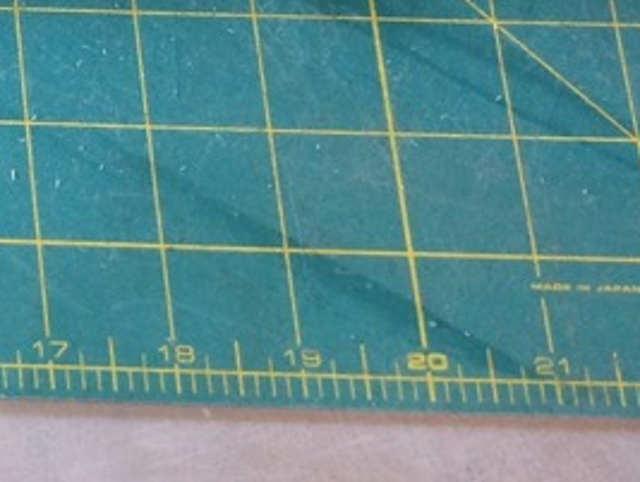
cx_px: -609
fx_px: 2925
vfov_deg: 9.0
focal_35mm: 158
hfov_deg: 11.4
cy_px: -398
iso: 100
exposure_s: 1/20
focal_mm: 4.12
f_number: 2.4
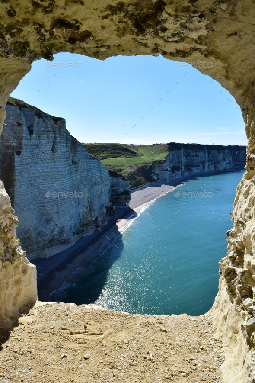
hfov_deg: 47.9
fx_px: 287
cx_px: 128
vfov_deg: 67.4
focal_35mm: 27
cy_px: 192
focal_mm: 18
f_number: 22
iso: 200
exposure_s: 1/100
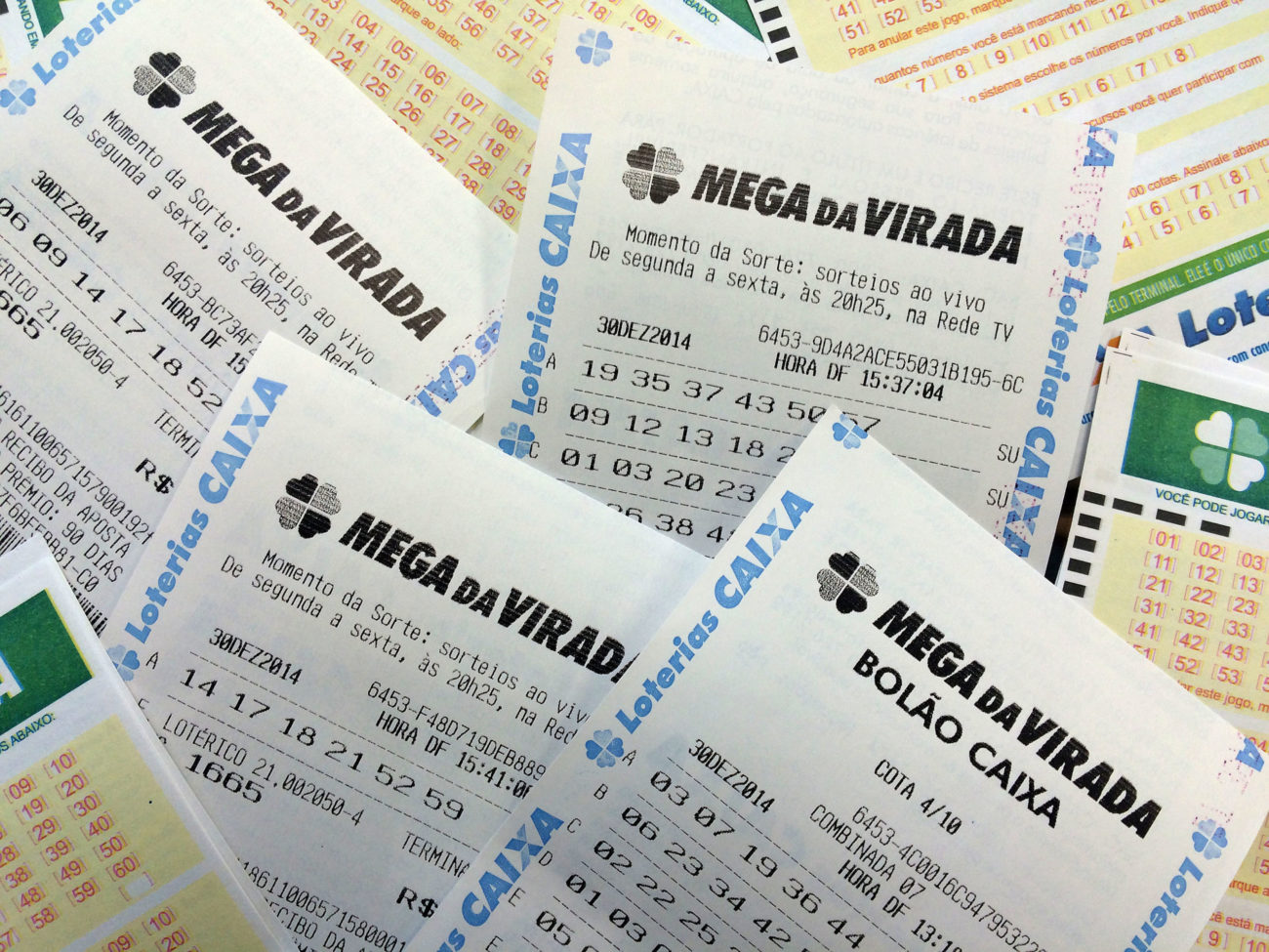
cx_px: 634
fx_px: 1063
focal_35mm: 29
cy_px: 476
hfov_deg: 61.7
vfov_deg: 48.2
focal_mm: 4.15
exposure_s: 1/120
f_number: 2.2
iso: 64
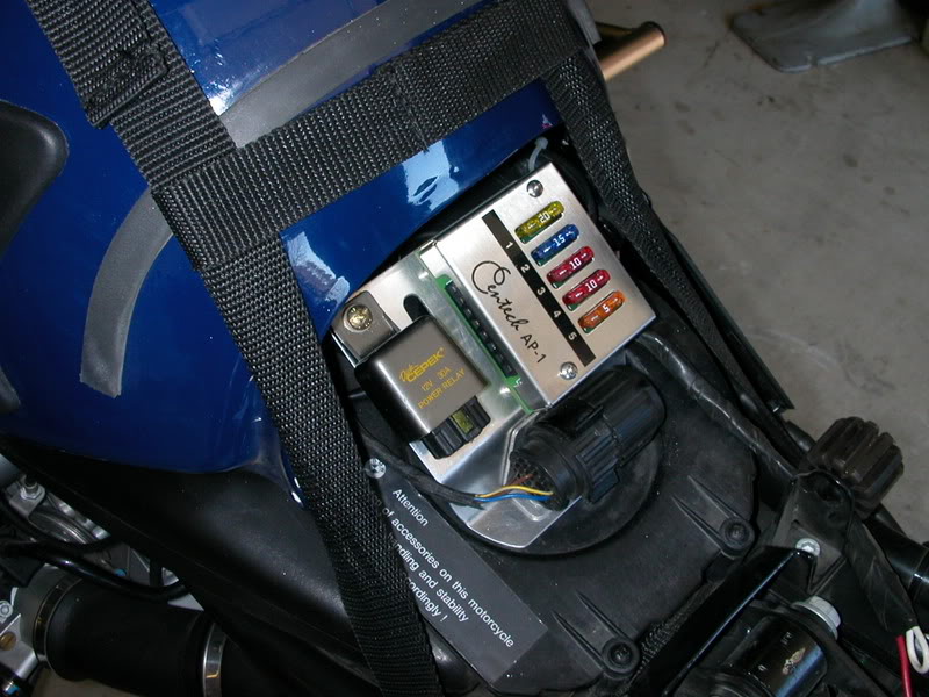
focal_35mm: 37
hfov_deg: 50.1
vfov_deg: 38.7
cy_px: 348
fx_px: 993
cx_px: 464
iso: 100
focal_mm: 5.6
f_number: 4.5
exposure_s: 1/30
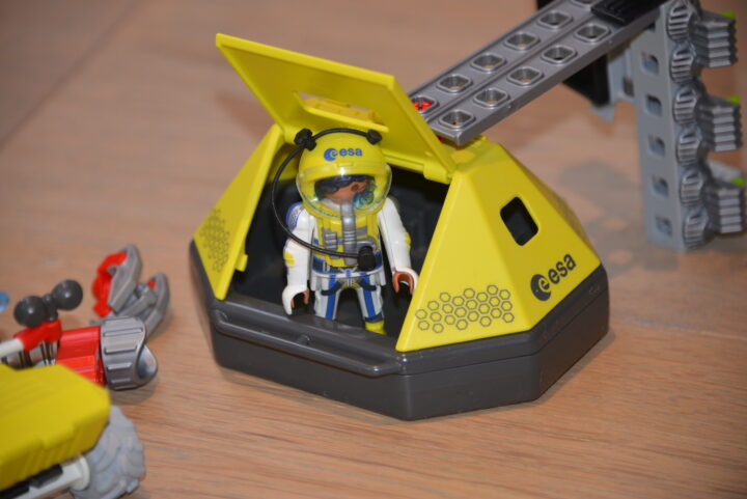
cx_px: 374
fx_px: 5190
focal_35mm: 250
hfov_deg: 8.2
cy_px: 250
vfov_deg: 5.5
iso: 800
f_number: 5.6
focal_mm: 250
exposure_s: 1/60
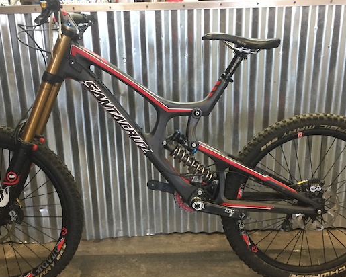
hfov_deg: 42.0
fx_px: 451
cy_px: 185
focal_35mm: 44
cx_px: 159
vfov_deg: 33.8
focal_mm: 4.15
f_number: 2.2
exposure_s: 1/30
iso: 200
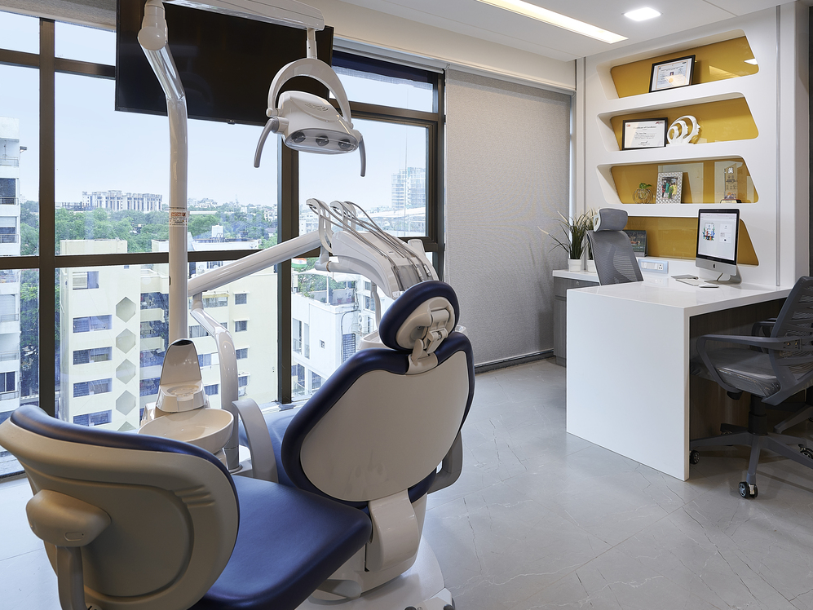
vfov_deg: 60.2
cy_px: 226
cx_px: 494
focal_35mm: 22
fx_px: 517
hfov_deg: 75.4
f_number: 7.1
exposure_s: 1/8
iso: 160
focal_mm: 16
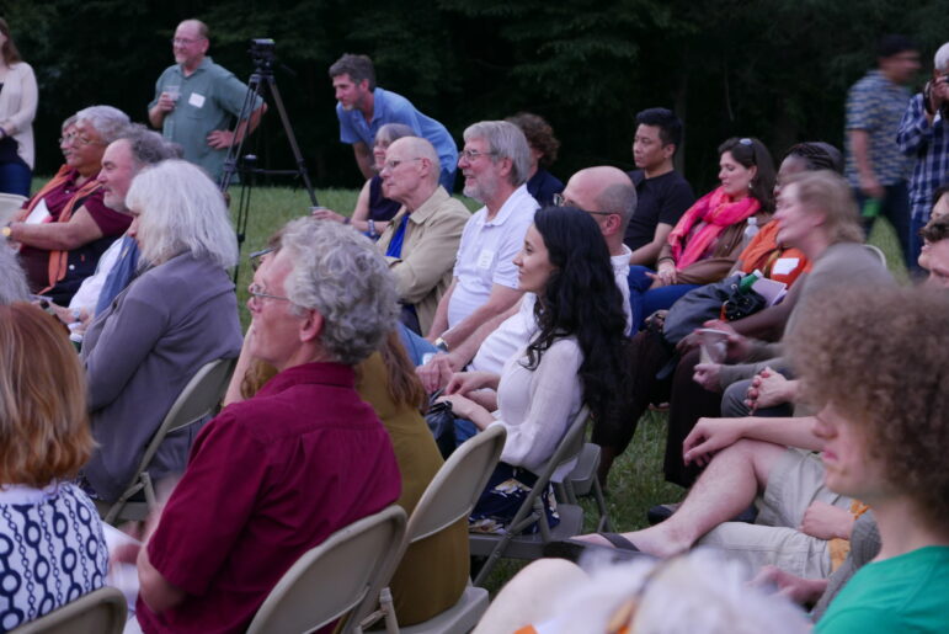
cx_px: 474
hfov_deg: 27.0
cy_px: 317
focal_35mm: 75
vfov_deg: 18.2
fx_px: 1978
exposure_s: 1/10
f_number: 2.8
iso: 400
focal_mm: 34
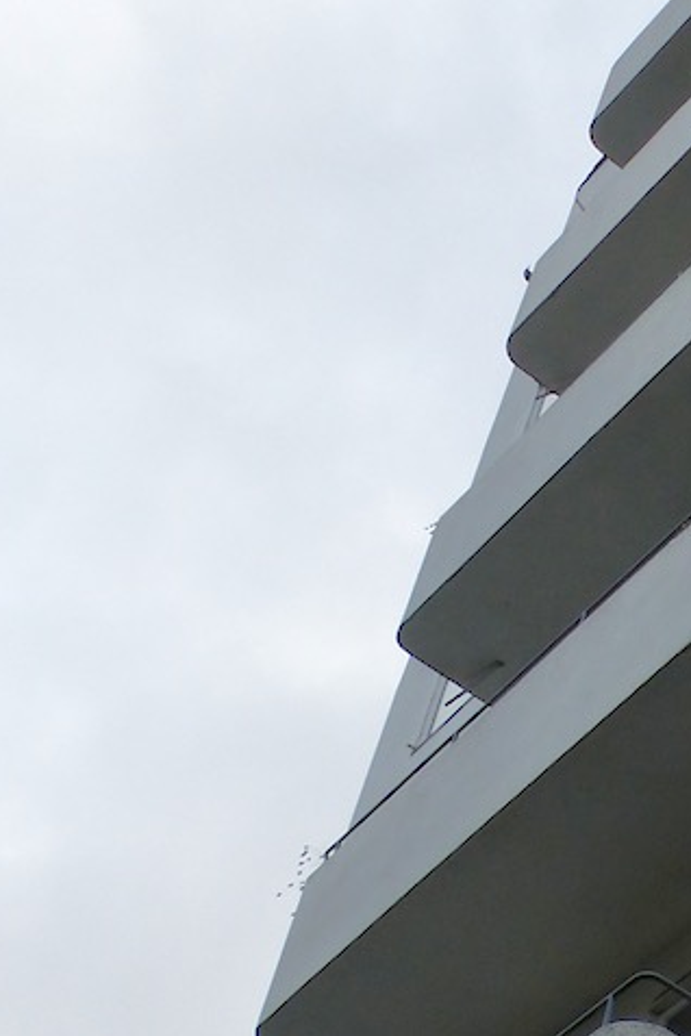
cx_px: 843
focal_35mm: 81
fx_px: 2332
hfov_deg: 16.1
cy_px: 591
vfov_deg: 25.0
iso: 100
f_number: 4
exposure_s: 1/160
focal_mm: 5.2
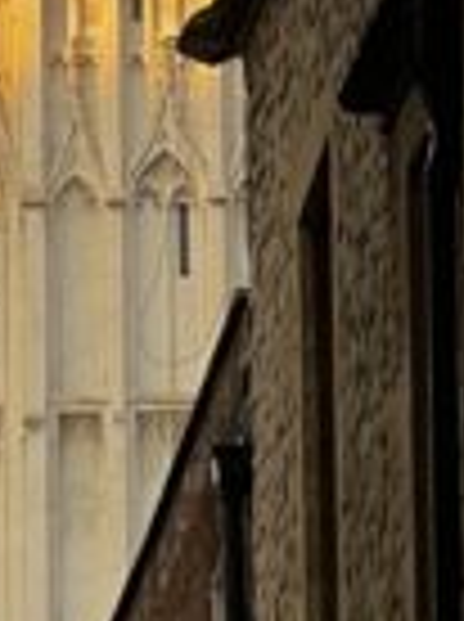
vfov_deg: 3.5
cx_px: -144
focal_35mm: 572
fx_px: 10255
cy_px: -477
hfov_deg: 2.6
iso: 40
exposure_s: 1/99
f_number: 2.8
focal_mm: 9
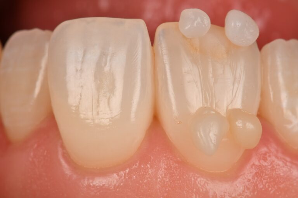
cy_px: 99
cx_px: 149
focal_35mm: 157
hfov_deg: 13.1
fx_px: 1299
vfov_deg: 8.7
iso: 200
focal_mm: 105
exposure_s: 1/160
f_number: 32
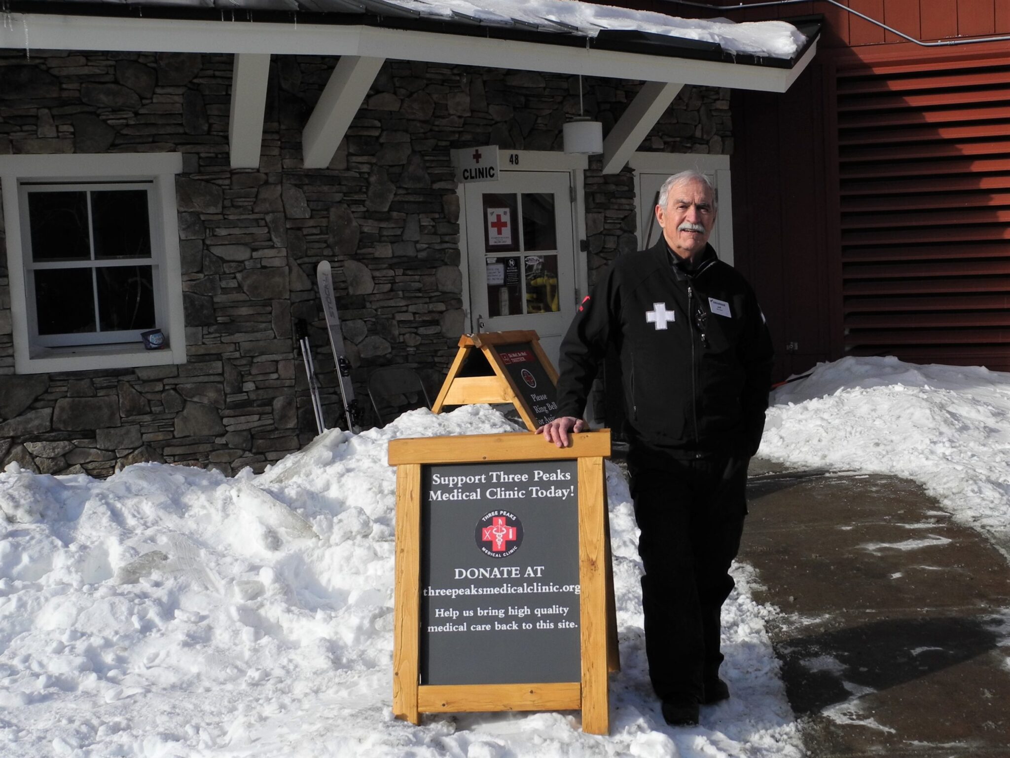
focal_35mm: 38
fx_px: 1109
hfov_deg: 49.0
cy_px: 379
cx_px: 505
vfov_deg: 37.7
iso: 100
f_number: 4.5
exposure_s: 1/920
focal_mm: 8.1
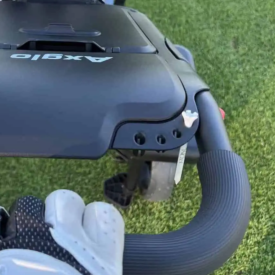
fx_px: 467
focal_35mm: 52
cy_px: 88
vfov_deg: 32.5
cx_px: 40
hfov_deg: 31.6
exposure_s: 1/167
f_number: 1.5
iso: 50
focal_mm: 5.7
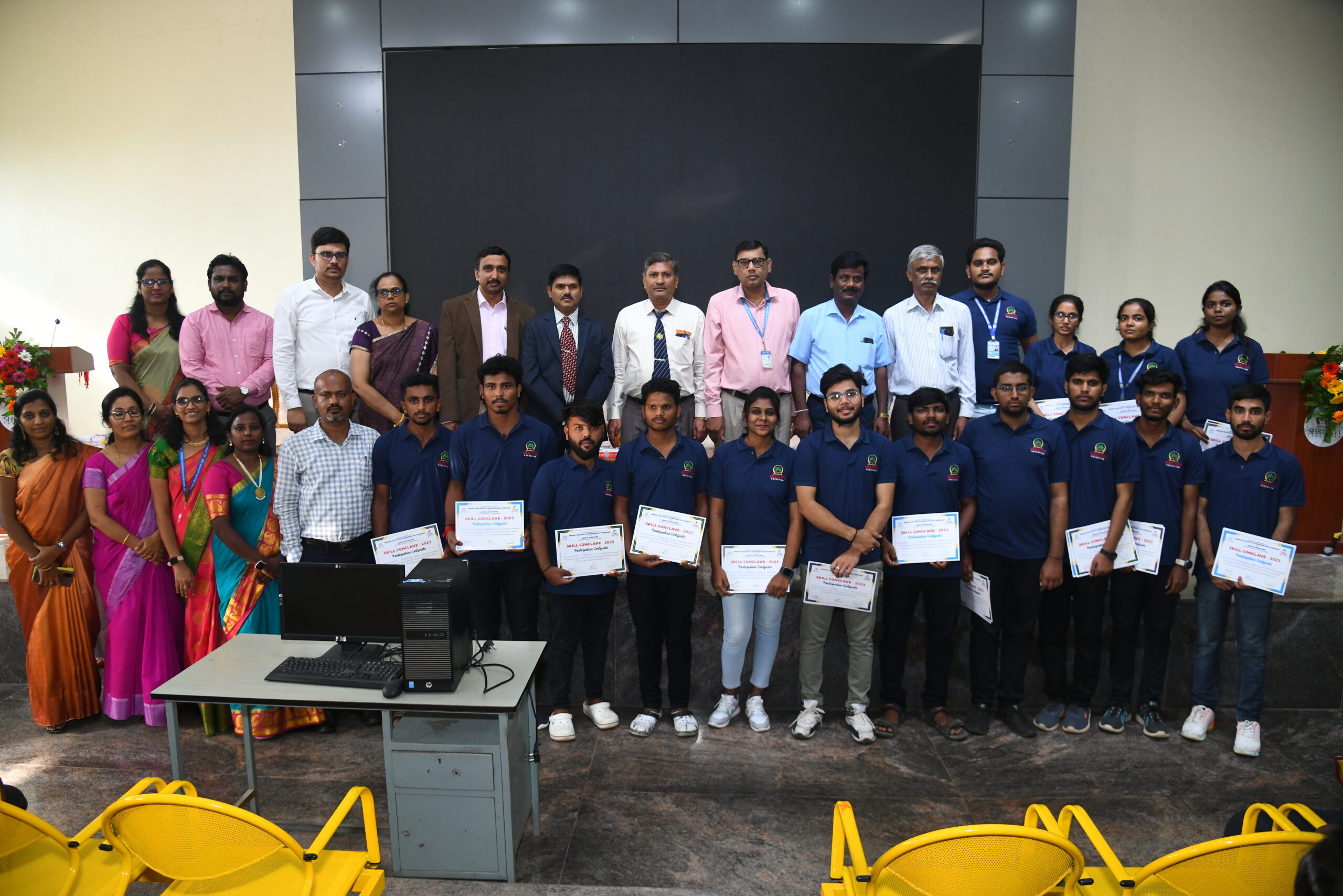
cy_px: 448
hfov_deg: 73.7
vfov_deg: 53.1
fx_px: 895
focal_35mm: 24
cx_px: 672
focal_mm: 24
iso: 1000
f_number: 4
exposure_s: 1/125
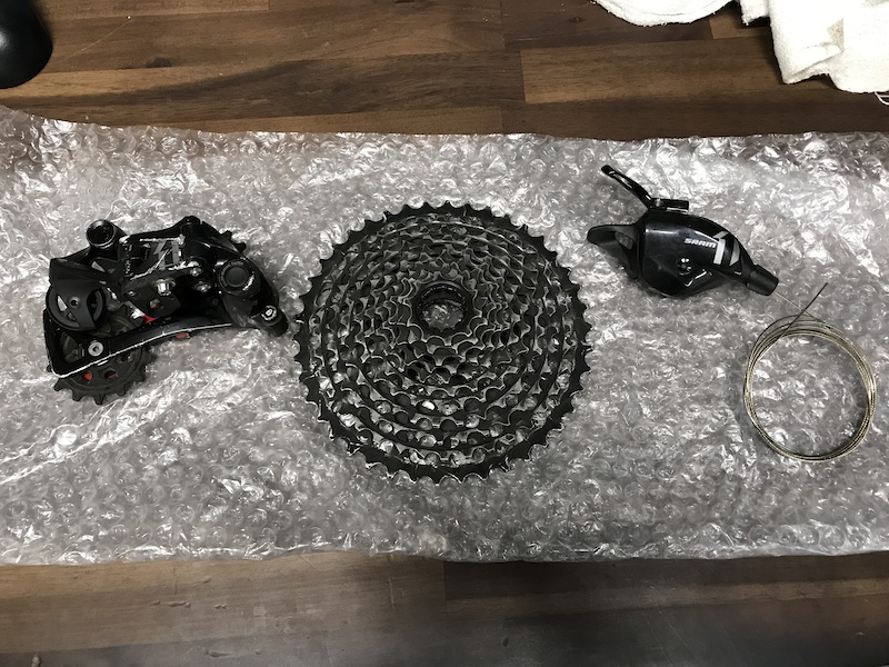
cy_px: 334
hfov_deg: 63.4
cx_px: 444
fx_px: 719
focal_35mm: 28
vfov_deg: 49.7
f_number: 1.8
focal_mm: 3.99
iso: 40
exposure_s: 1/15
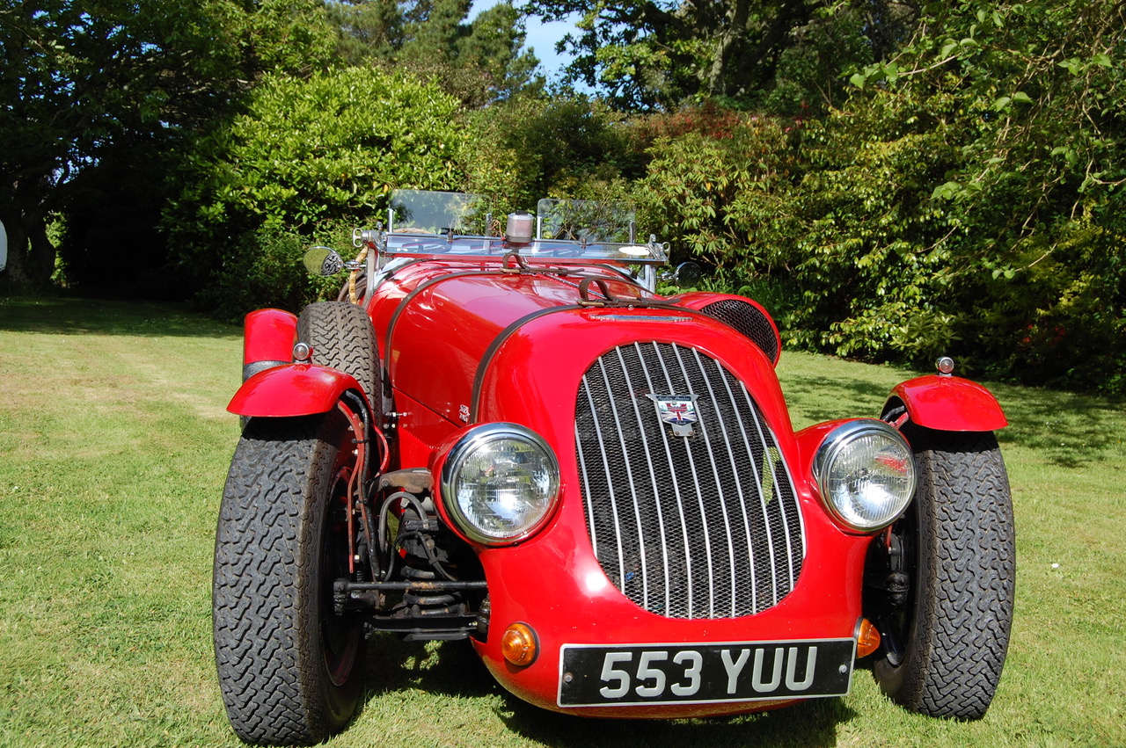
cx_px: 563
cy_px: 374
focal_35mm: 45
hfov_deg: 43.6
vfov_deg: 29.8
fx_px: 1406
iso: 200
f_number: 9
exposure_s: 1/320
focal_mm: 30
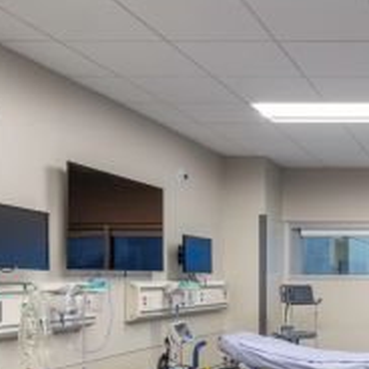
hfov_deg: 27.4
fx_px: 627
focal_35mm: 52
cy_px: 259
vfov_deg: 32.4
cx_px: 481
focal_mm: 15
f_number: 13
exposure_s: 1
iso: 100
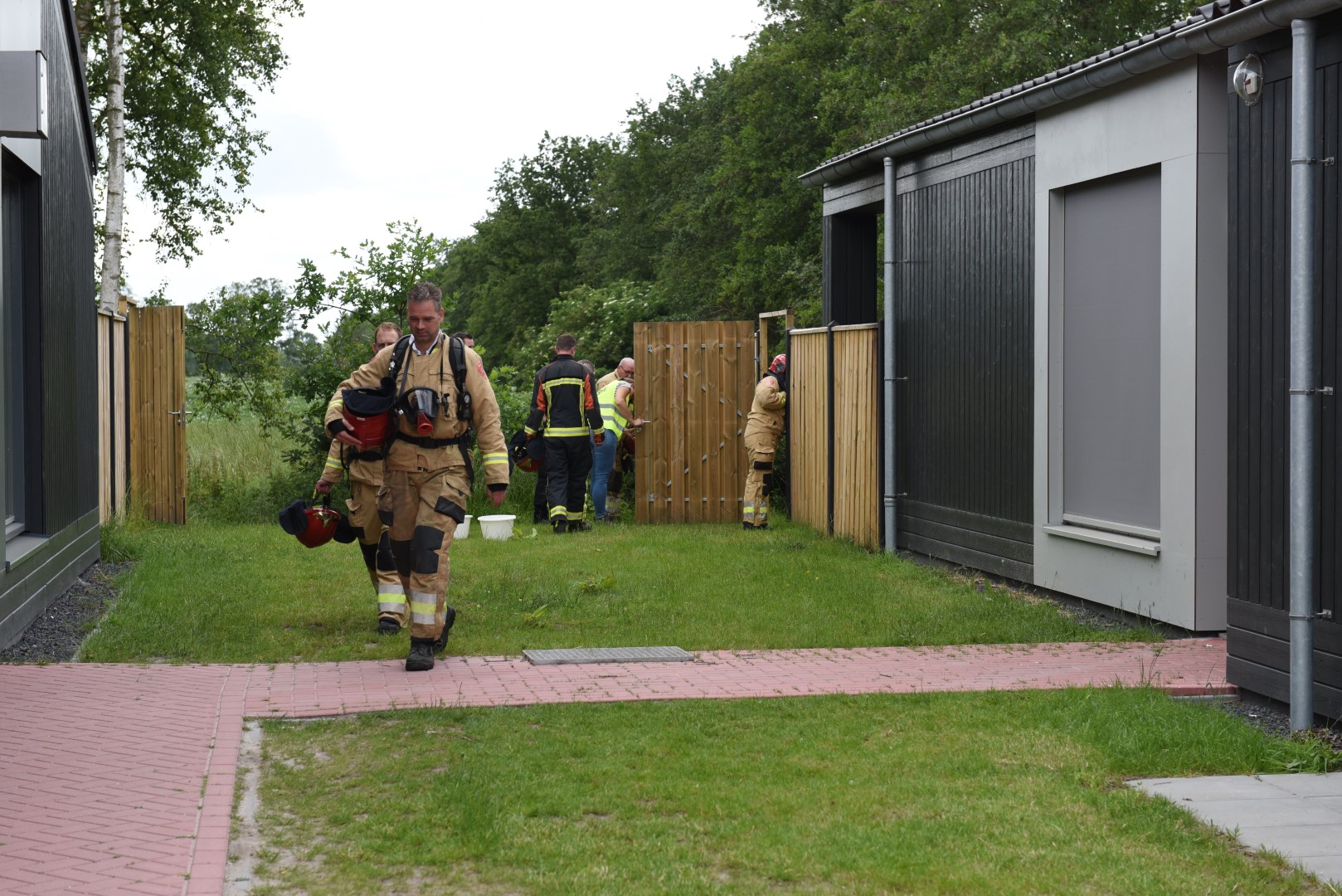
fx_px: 2610
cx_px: 671
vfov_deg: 19.5
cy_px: 448
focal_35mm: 70
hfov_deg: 28.8
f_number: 5.6
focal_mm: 70
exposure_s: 1/1250
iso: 500
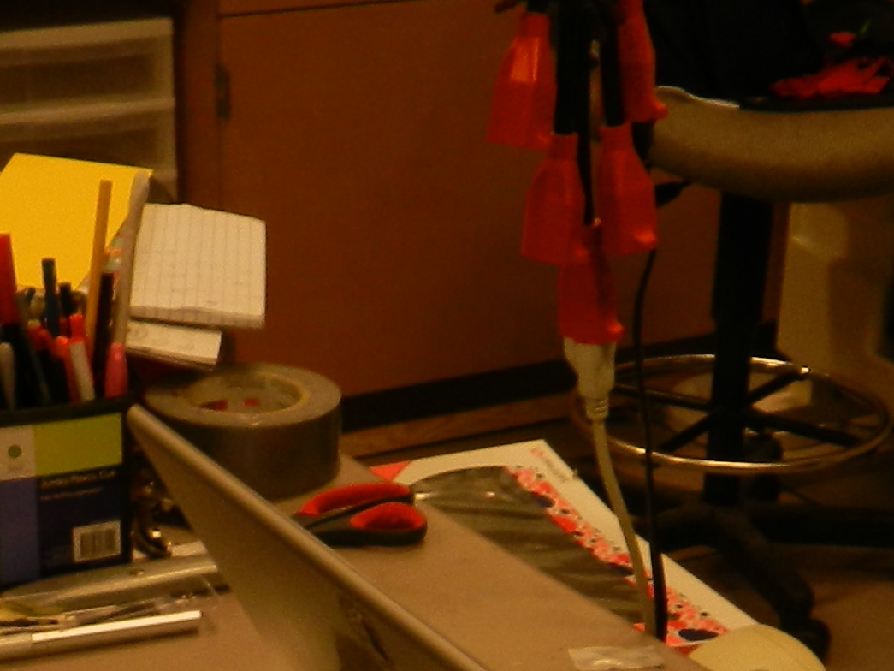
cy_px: 919
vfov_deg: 15.8
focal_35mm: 88
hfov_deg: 22.2
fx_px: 2273
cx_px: 410
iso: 160
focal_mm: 4
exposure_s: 1/50
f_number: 3.4
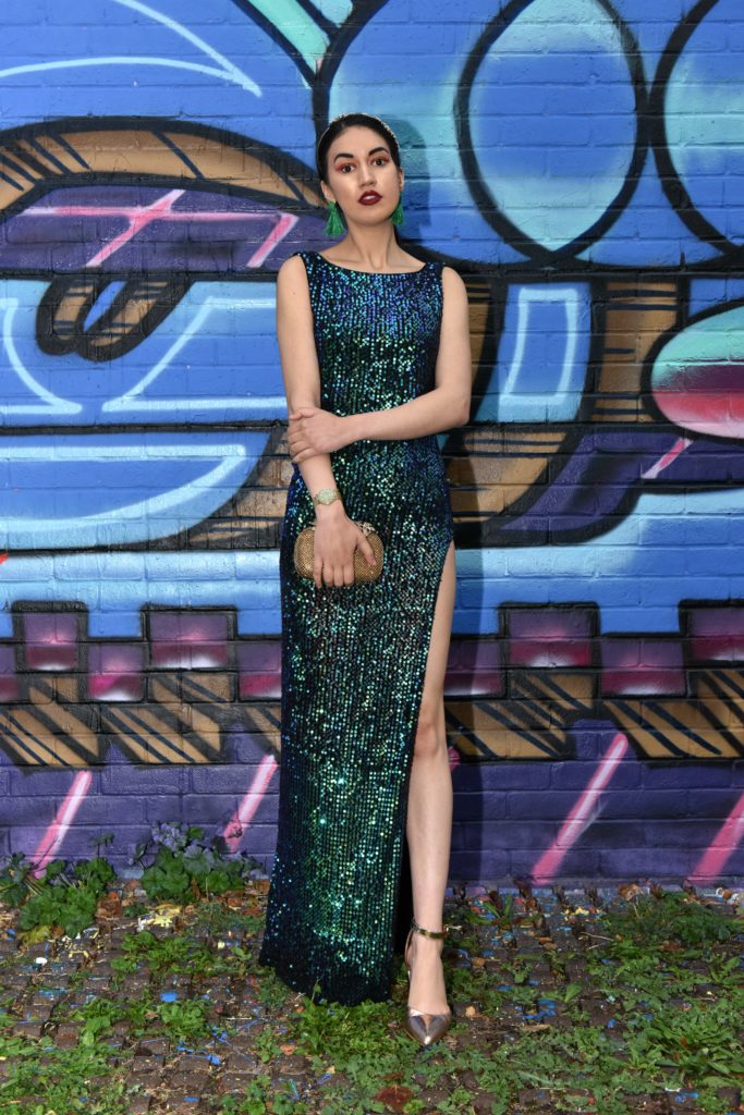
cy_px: 558
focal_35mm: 44
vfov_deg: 44.5
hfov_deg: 30.5
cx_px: 372
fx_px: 1363
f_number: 4.5
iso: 640
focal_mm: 44
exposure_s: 1/400
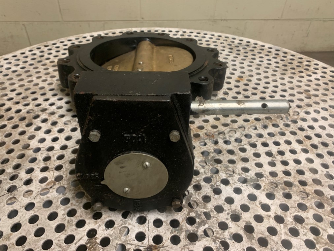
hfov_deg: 67.3
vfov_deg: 53.1
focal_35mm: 26
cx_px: 167
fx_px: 251
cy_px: 126
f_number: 1.8
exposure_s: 1/60
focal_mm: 4.25
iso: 160
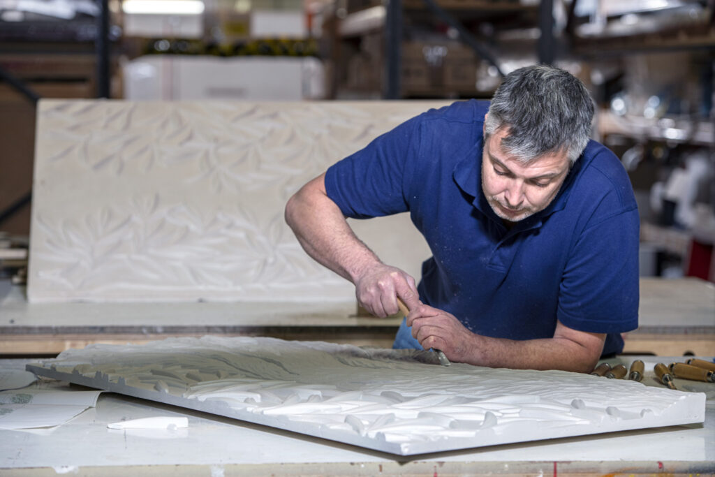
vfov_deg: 11.8
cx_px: 358
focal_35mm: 116
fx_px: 2304
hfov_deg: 17.6
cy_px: 238
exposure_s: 1/125
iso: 400
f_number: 4.5
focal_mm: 116
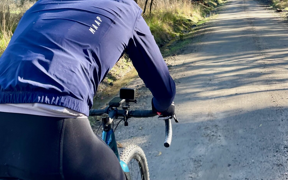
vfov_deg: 32.3
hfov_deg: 52.8
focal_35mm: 37
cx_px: 143
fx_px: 290
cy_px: 10
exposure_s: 1/165
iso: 32
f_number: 1.6
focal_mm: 5.1
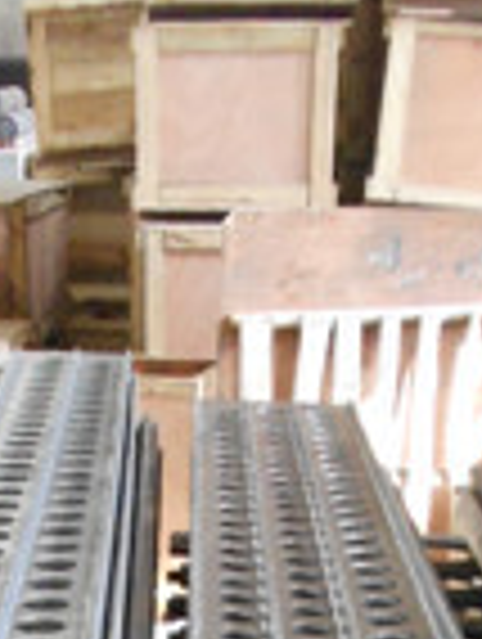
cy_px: 1076
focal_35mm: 91
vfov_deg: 18.0
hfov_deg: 16.2
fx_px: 1684
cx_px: 124
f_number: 3.2
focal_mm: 4.6
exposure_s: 1/60
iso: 400
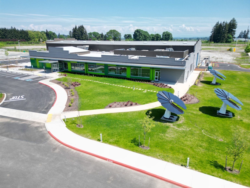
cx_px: 125
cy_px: 94
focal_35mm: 24
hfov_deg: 71.6
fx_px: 173
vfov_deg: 56.8
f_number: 1.7
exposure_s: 1/2000
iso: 100
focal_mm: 6.72
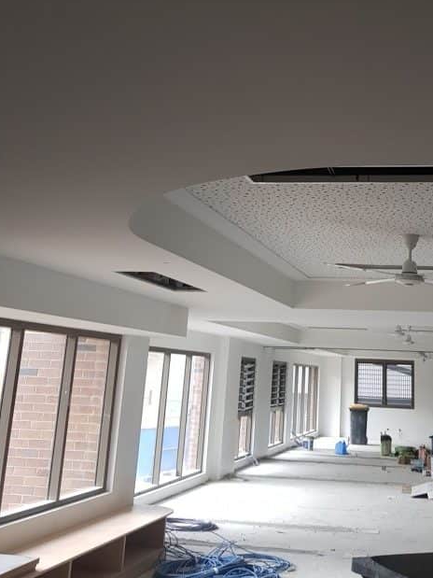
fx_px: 701
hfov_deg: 33.8
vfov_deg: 43.7
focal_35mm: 42
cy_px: 163
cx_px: 312
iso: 64
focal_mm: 4.2
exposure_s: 1/100
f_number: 1.7
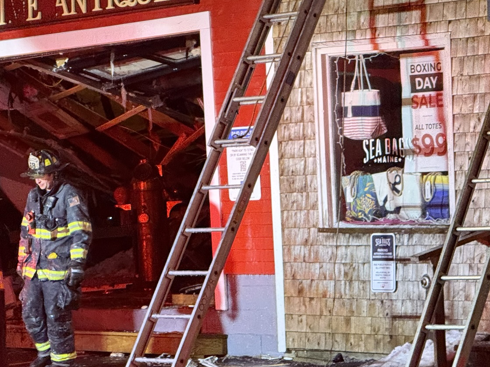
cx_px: 66
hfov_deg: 9.2
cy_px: 227
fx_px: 3043
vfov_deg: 6.9
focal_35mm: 215
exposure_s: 1/40
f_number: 2.8
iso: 800
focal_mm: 15.66
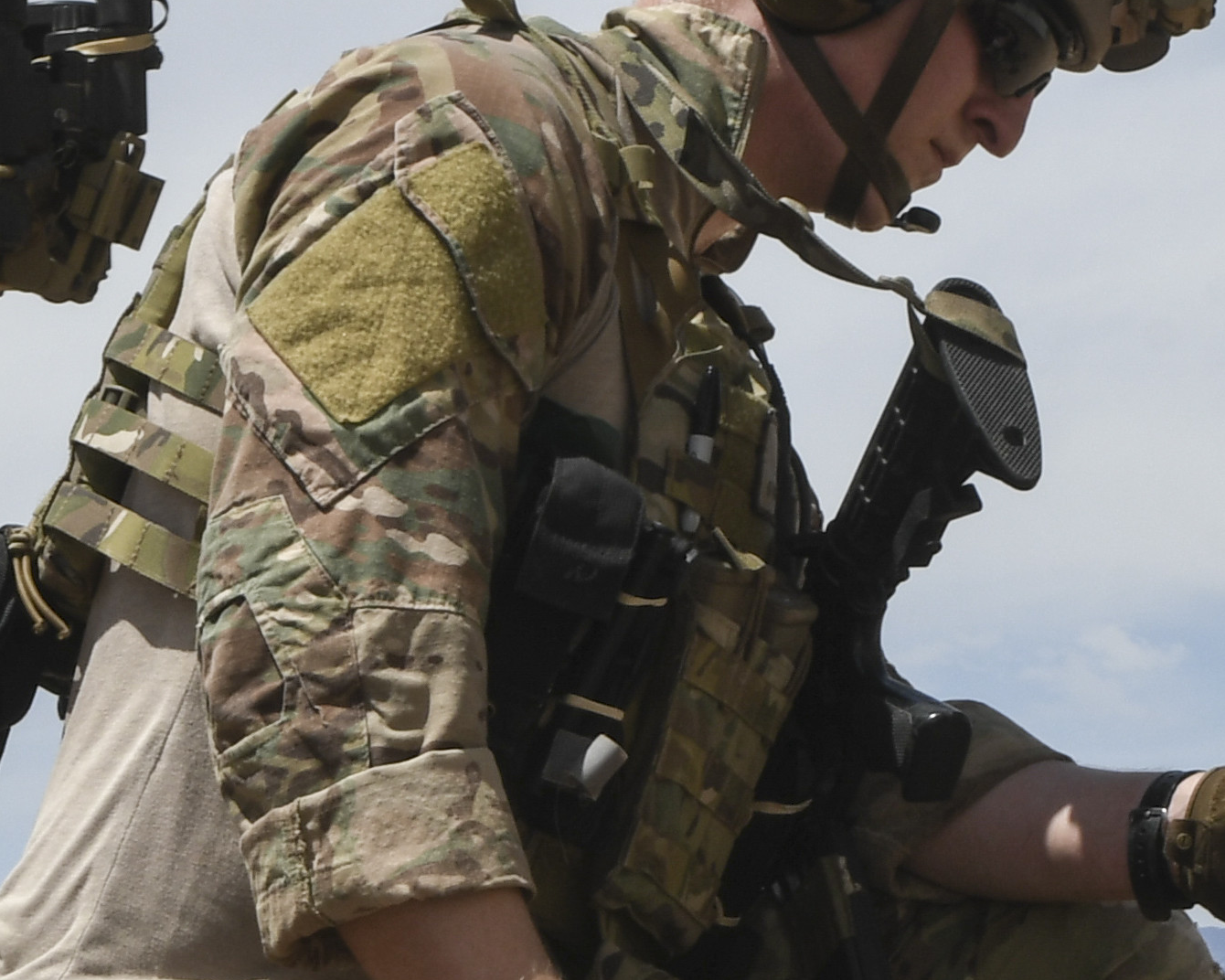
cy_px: 731
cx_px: 867
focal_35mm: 197
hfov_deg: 9.8
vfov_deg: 7.8
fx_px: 7142
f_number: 20
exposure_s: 1/200
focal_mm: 34
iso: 125
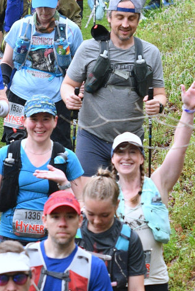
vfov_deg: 5.3
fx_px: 3134
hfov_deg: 3.6
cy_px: 281
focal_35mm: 386
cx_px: 67
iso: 1400
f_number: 4
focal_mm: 82
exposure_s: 1/1000
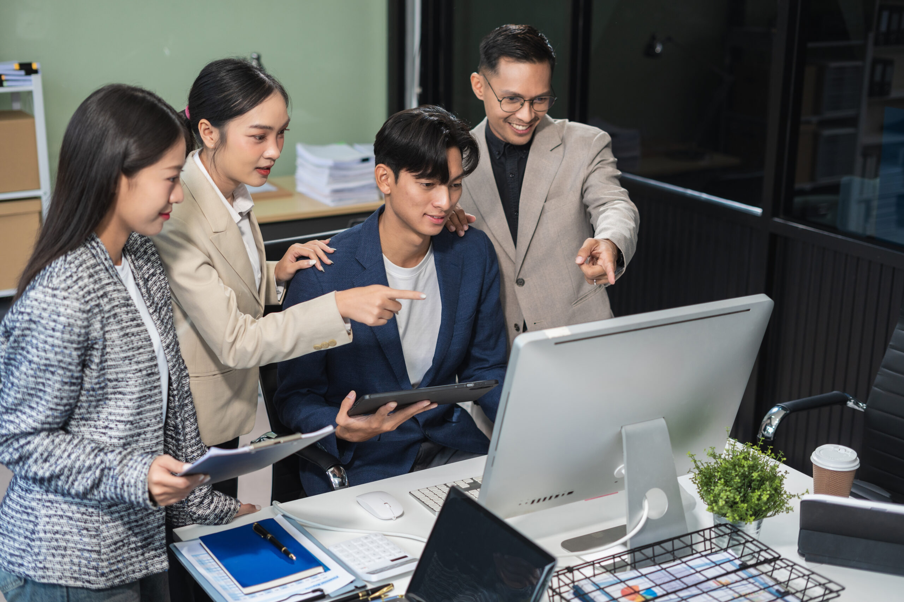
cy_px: 301
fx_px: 1256
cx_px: 452
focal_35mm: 50
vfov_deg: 27.0
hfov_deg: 39.6
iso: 400
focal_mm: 50
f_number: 2.5
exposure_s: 1/125
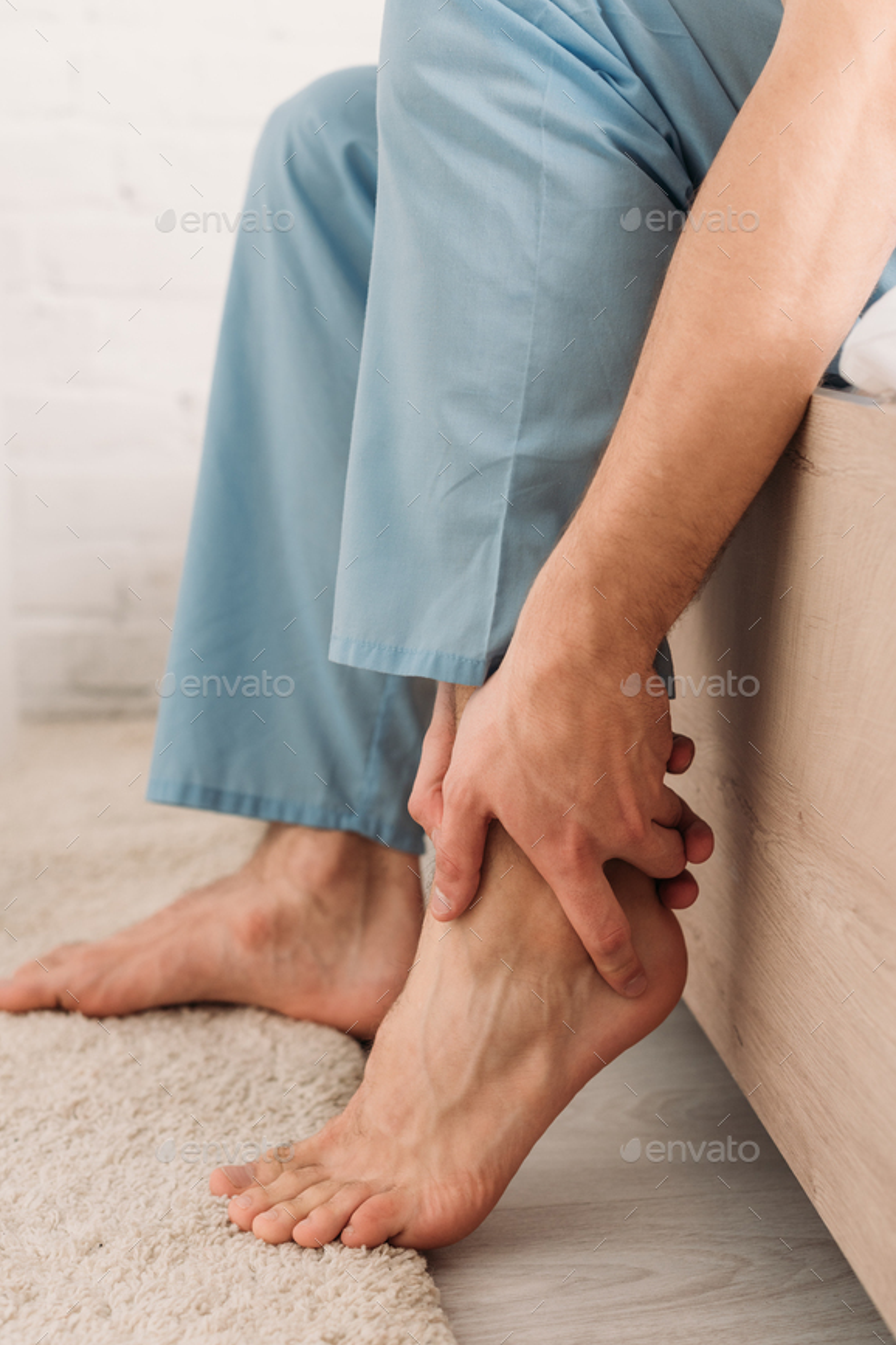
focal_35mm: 51
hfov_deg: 26.5
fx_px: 1904
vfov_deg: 38.9
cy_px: 673
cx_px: 453
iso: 250
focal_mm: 50
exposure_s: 1/200
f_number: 3.5
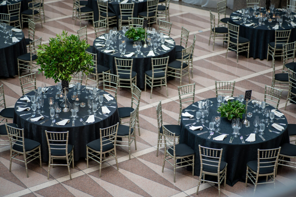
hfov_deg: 23.9
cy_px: 98
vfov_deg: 16.1
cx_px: 148
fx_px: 699
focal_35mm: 85
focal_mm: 85
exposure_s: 1/250
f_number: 1.4
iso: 250
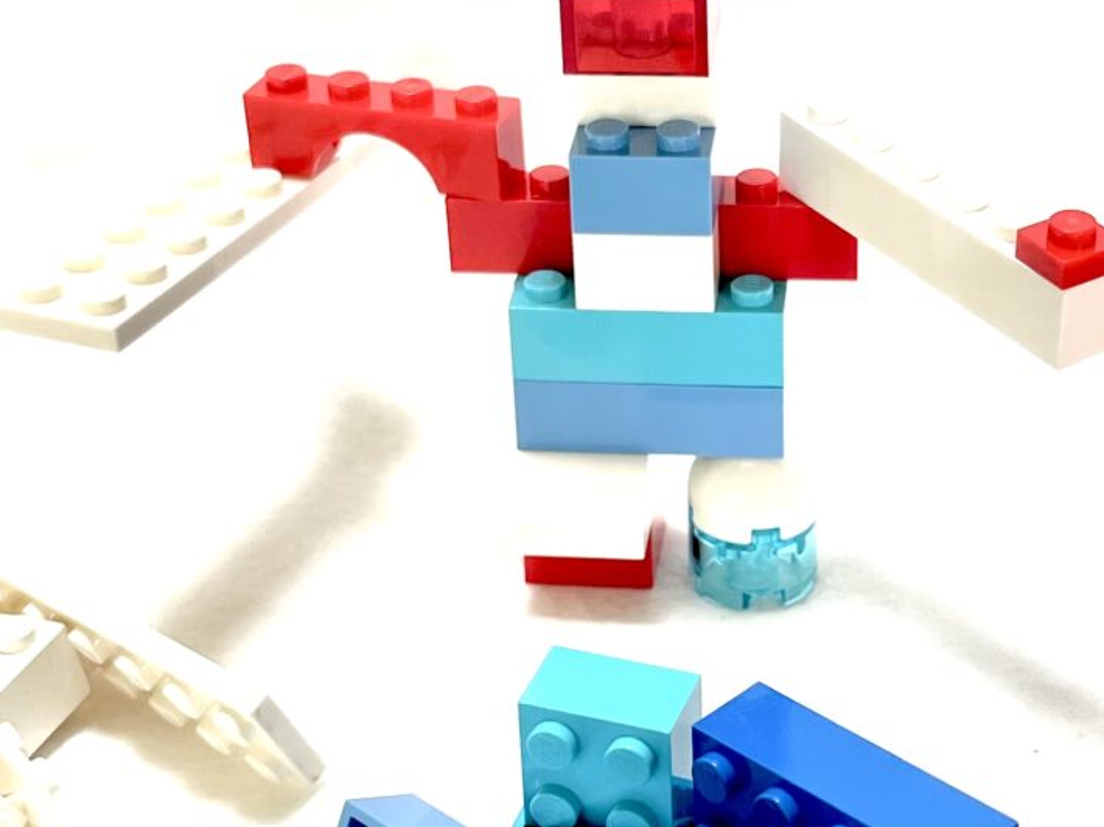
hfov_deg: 25.9
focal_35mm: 75
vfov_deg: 19.6
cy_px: 476
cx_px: 669
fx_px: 2391
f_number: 1.6
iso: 40
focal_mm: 5.1
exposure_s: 1/122
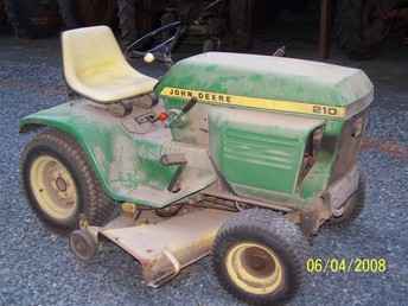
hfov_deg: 39.7
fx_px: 566
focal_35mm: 48
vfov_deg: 30.3
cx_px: 204
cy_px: 153
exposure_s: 1/60
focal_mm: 8
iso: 140
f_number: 3
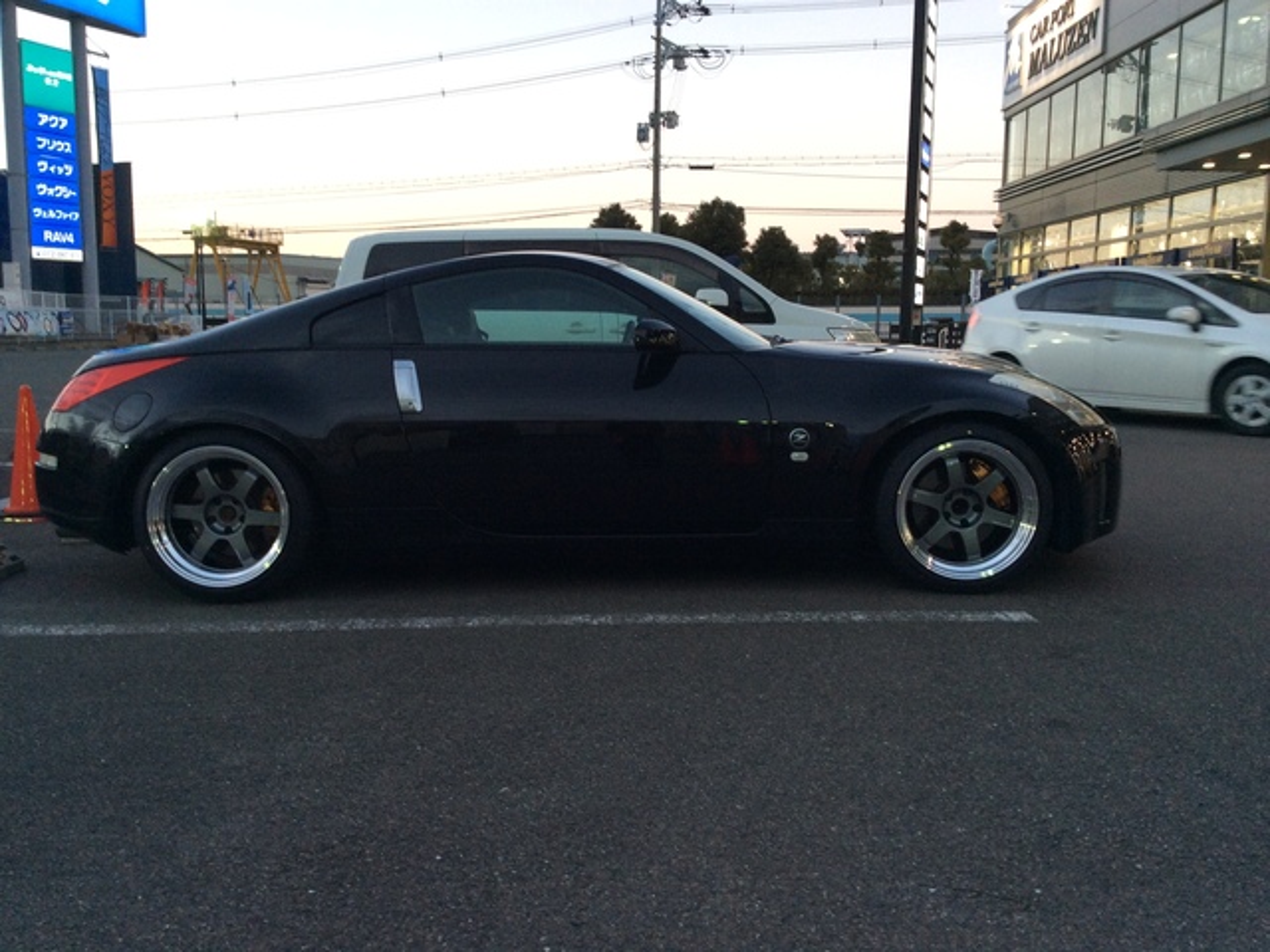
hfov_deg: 55.4
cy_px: 476
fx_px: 1211
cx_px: 635
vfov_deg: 42.9
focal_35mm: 33
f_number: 2.4
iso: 50
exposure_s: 1/24
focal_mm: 3.3
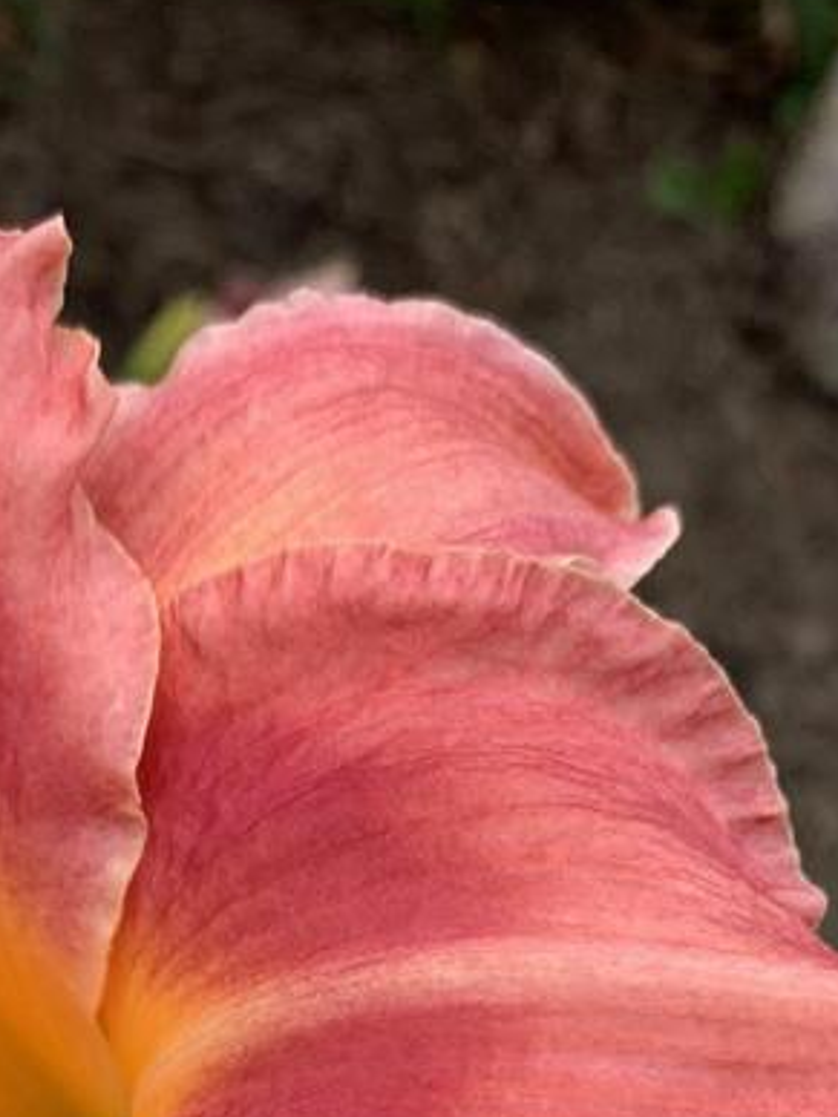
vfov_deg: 25.8
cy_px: 1353
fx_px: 2163
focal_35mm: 67
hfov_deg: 21.2
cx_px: -9
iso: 25
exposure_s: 1/696
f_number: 1.8
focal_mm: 4.25
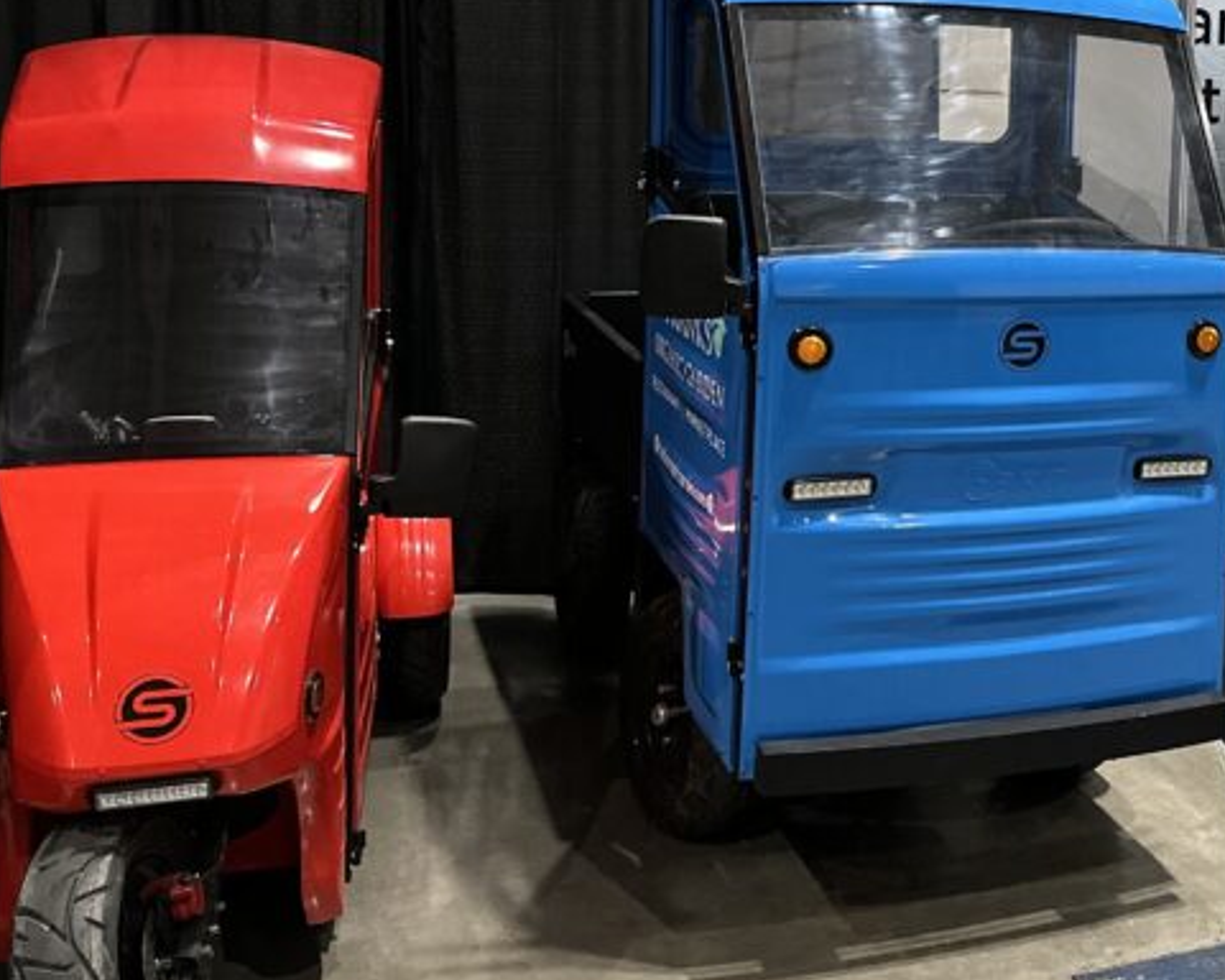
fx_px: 1813
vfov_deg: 29.7
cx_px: 1133
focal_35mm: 50
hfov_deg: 34.9
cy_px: 227
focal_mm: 6.86
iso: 800
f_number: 1.78
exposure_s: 1/60
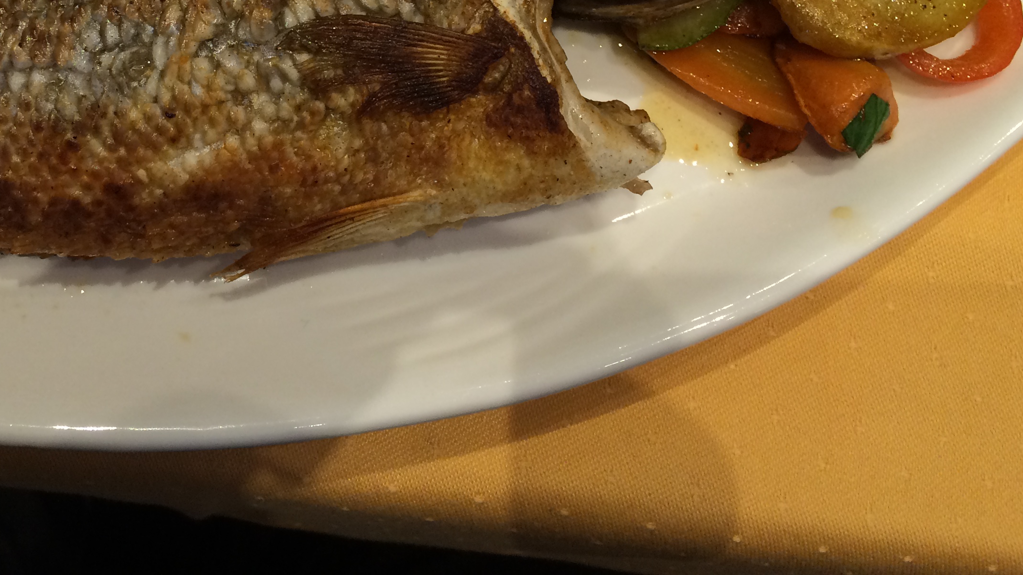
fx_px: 1302
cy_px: -7
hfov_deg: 41.9
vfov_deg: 23.8
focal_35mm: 48
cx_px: 291
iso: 50
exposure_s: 1/33
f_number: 2.2
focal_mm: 4.15
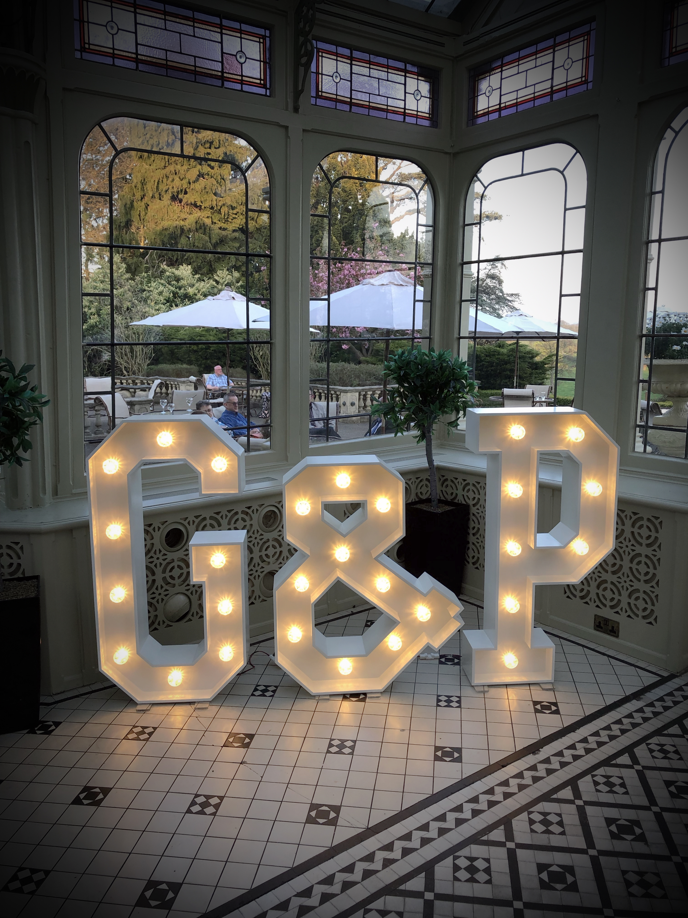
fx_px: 742
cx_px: 344
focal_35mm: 28
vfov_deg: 63.4
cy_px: 459
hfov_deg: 49.7
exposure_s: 1/108
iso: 40
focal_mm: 3.99
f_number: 1.8
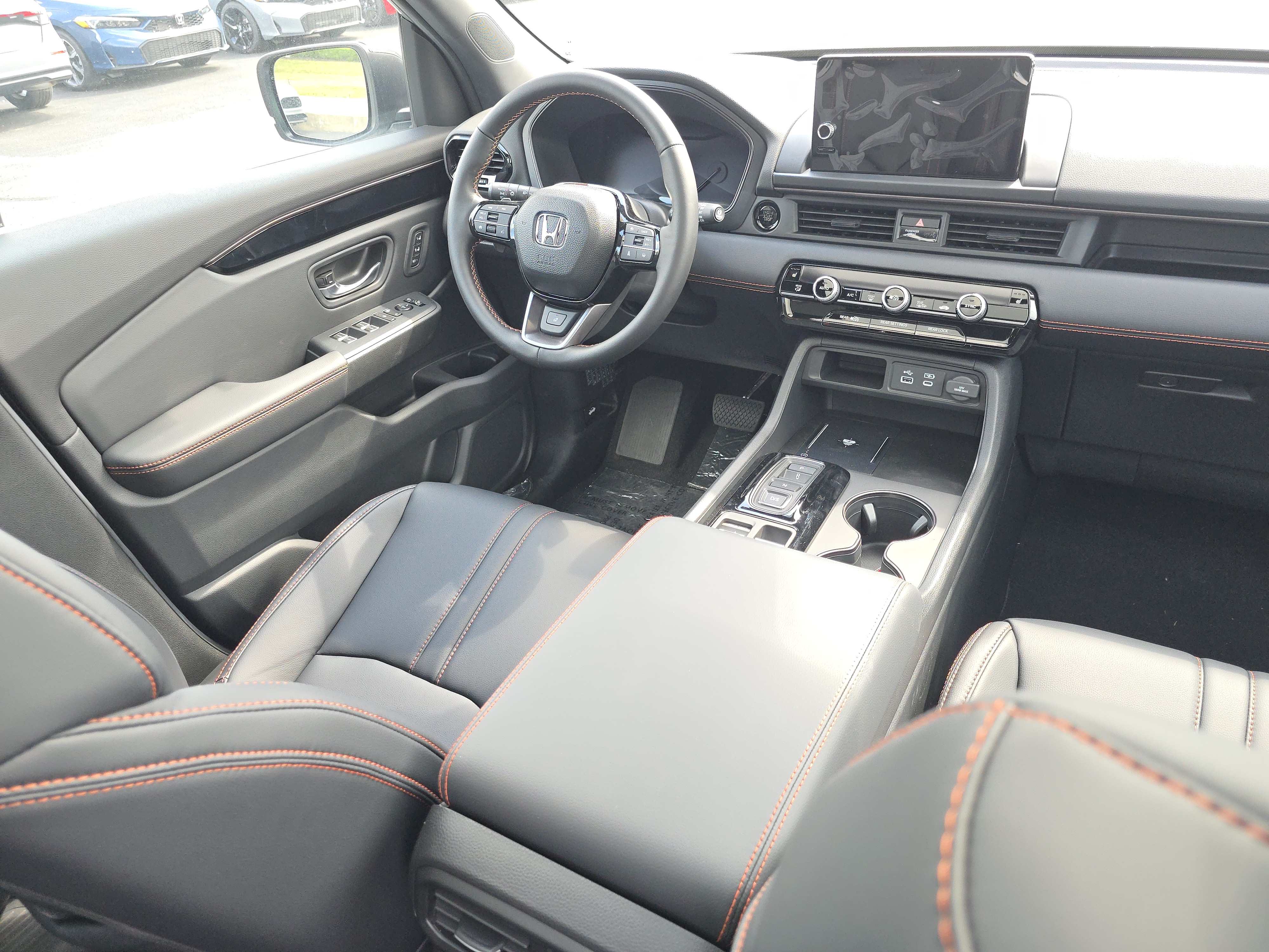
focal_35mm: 23
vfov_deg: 58.9
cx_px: 634
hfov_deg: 73.9
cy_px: 476
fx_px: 843
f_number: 1.7
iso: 160
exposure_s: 1/180
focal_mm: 6.3
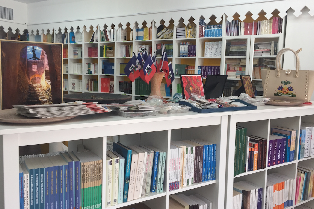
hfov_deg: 60.3
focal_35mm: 31
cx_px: 157
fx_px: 270
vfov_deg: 42.3
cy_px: 98
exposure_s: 1/60
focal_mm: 4.15
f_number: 2.2
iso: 32
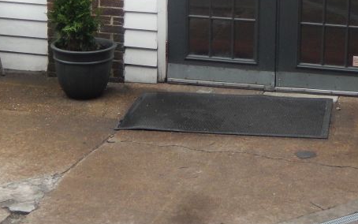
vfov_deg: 12.9
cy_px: -62
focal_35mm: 98
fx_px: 956
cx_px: 234
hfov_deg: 21.1
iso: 250
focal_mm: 7.3
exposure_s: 1/250
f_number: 4.2
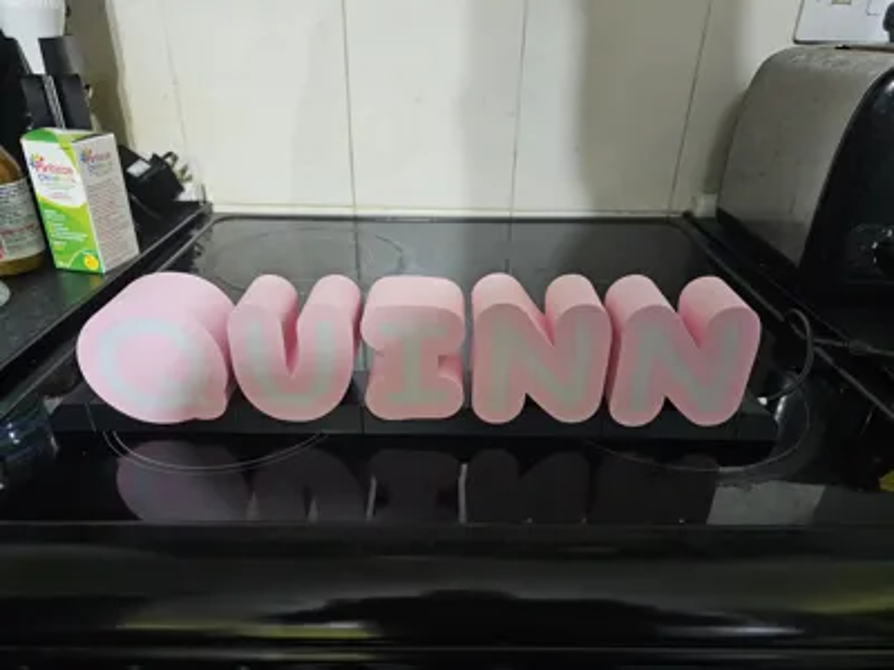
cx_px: 447
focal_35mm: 23
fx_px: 594
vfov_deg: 58.9
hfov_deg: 73.9
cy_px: 335
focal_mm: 6.3
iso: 640
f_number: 1.7
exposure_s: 1/25
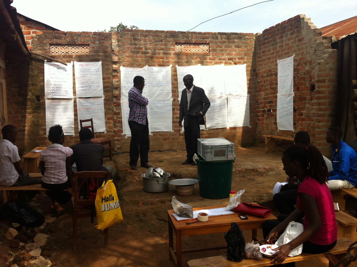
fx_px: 360
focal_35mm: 35
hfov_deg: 52.7
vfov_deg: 40.6
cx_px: 178
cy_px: 134
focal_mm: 3.85
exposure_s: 1/887
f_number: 2.8
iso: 80
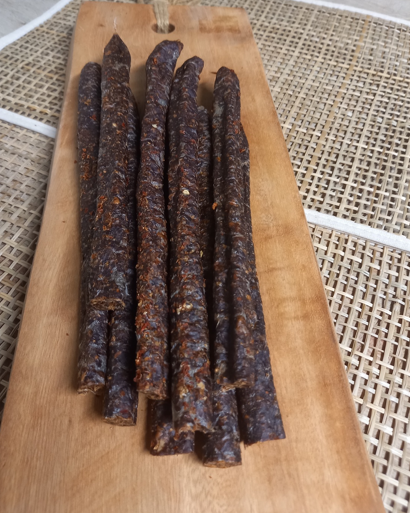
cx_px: 199
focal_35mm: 27
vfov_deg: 64.0
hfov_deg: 53.2
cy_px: 241
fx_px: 409
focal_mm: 4.6
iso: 320
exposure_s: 1/33.3
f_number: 2
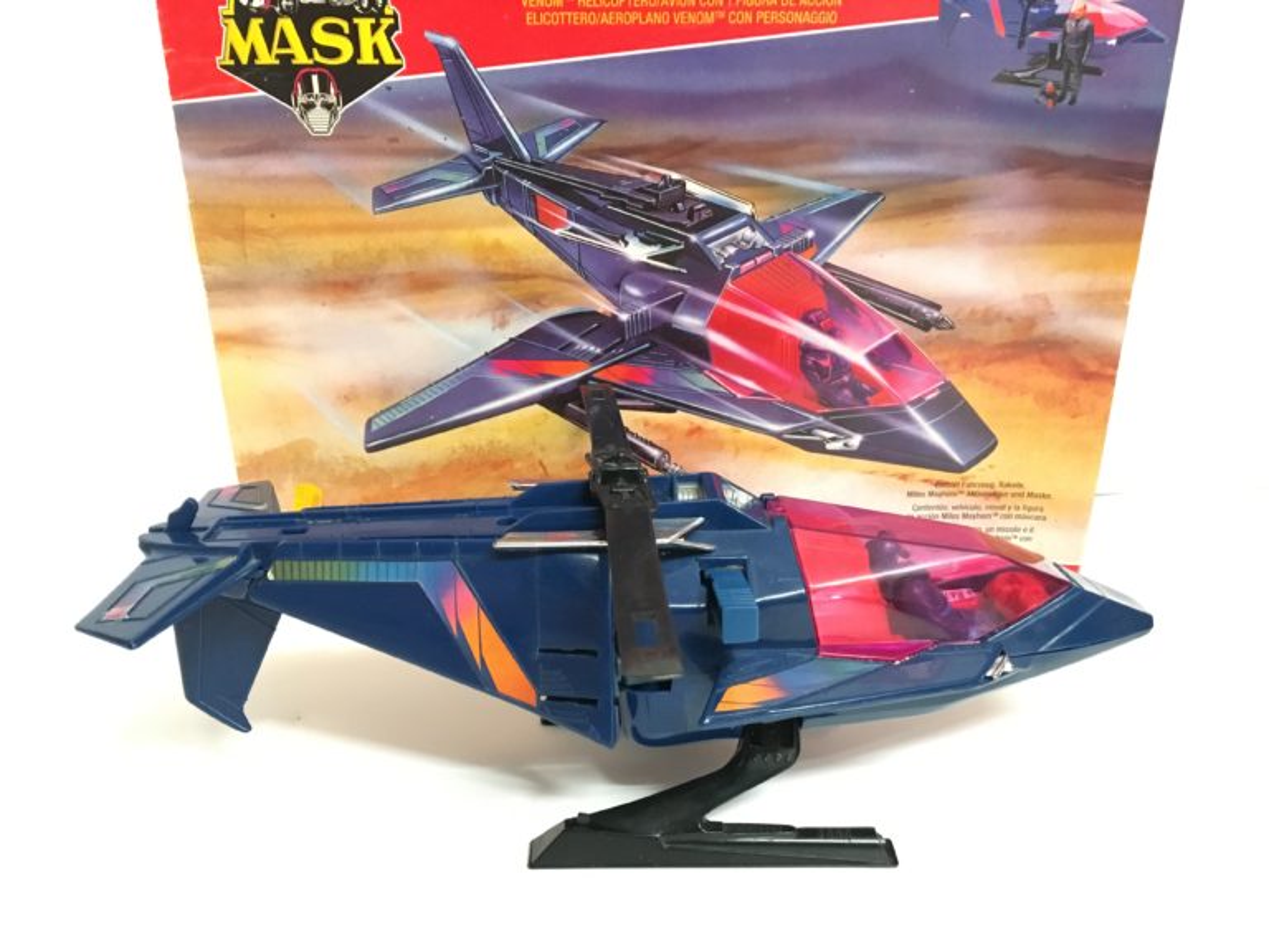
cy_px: 476
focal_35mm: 29
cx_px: 634
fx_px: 1063
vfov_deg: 48.2
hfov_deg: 61.7
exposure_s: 1/17
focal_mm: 4.15
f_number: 2.2
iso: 320
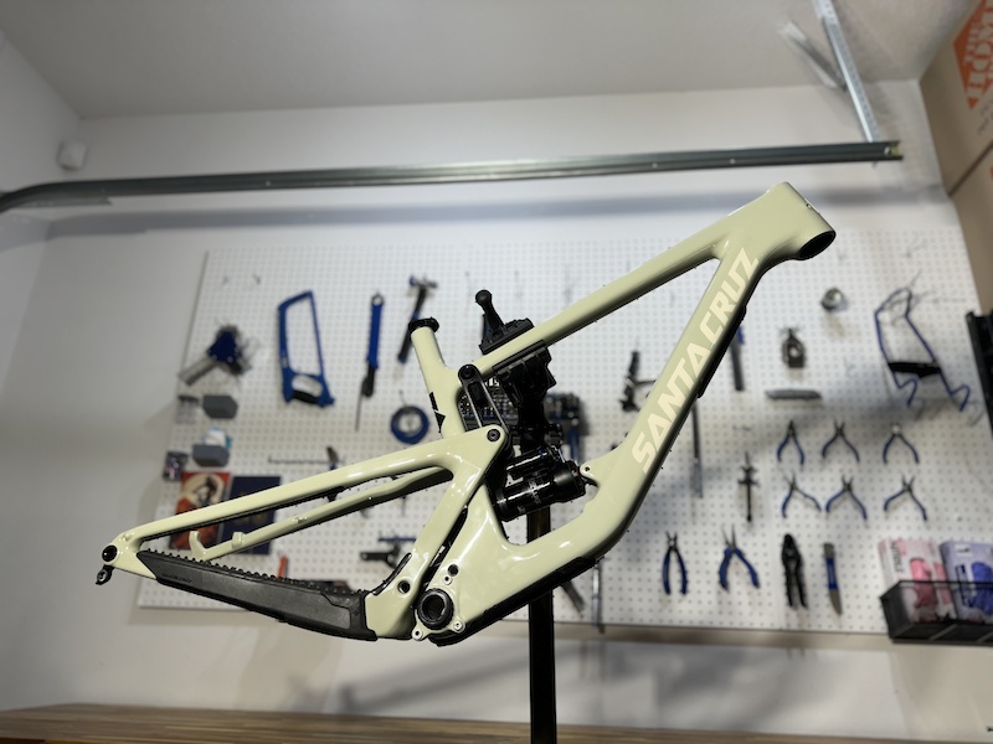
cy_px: 372
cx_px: 496
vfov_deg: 56.8
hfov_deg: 71.6
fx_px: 688
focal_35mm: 24
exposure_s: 1/120
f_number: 1.78
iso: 64
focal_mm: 6.76
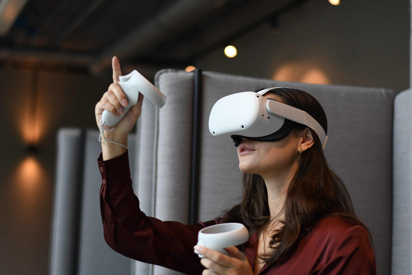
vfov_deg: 18.2
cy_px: 138
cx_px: 206
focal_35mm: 75
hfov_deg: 27.0
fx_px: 858
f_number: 1.8
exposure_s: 1/1000
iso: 1000
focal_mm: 50
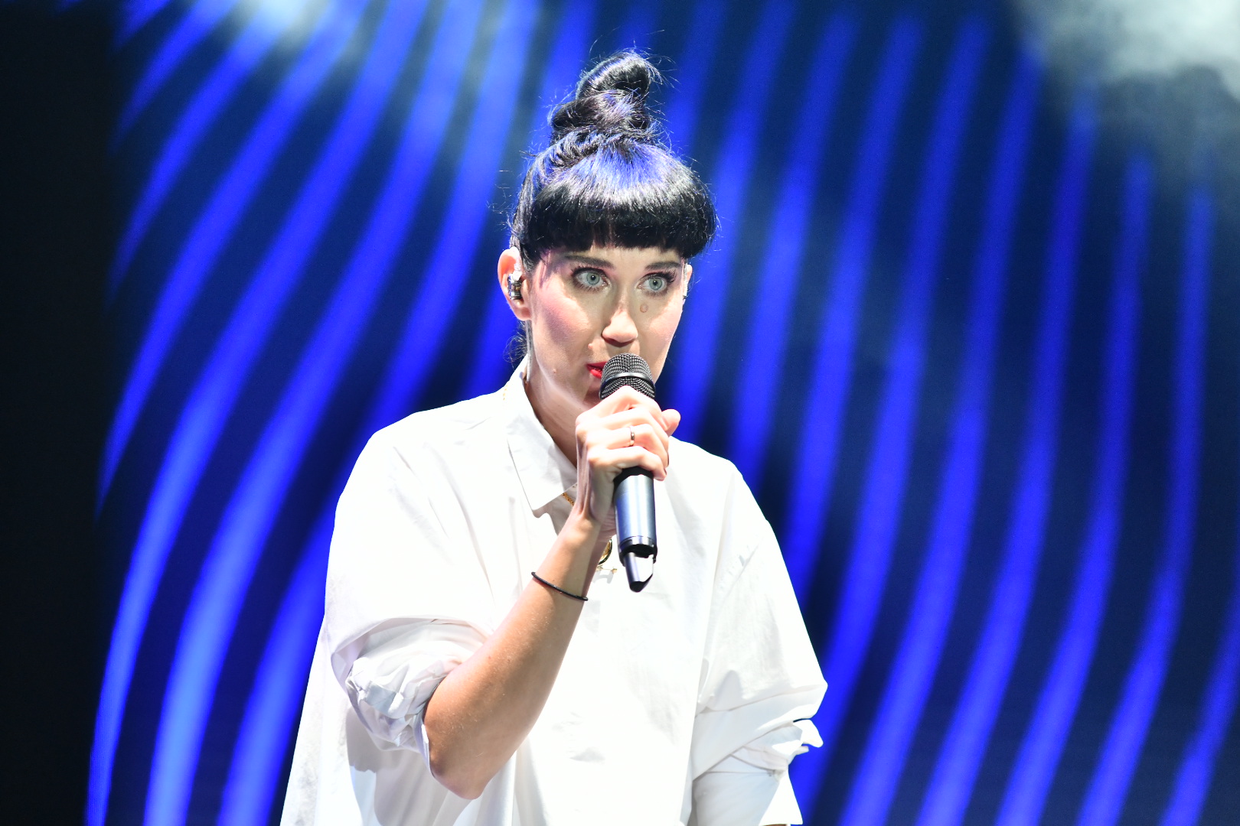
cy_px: 413
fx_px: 6888
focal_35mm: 200
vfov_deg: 6.9
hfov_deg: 10.3
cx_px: 620
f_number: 5.6
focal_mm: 200
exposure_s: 1/200
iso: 2000
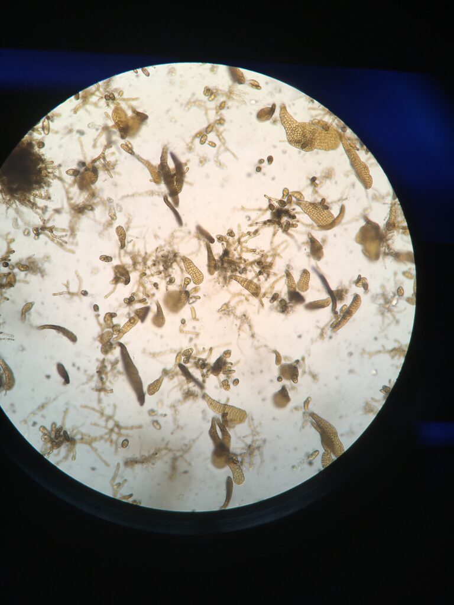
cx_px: 227
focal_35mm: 29
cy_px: 302
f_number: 2.2
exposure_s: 1/166
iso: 25
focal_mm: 4.15
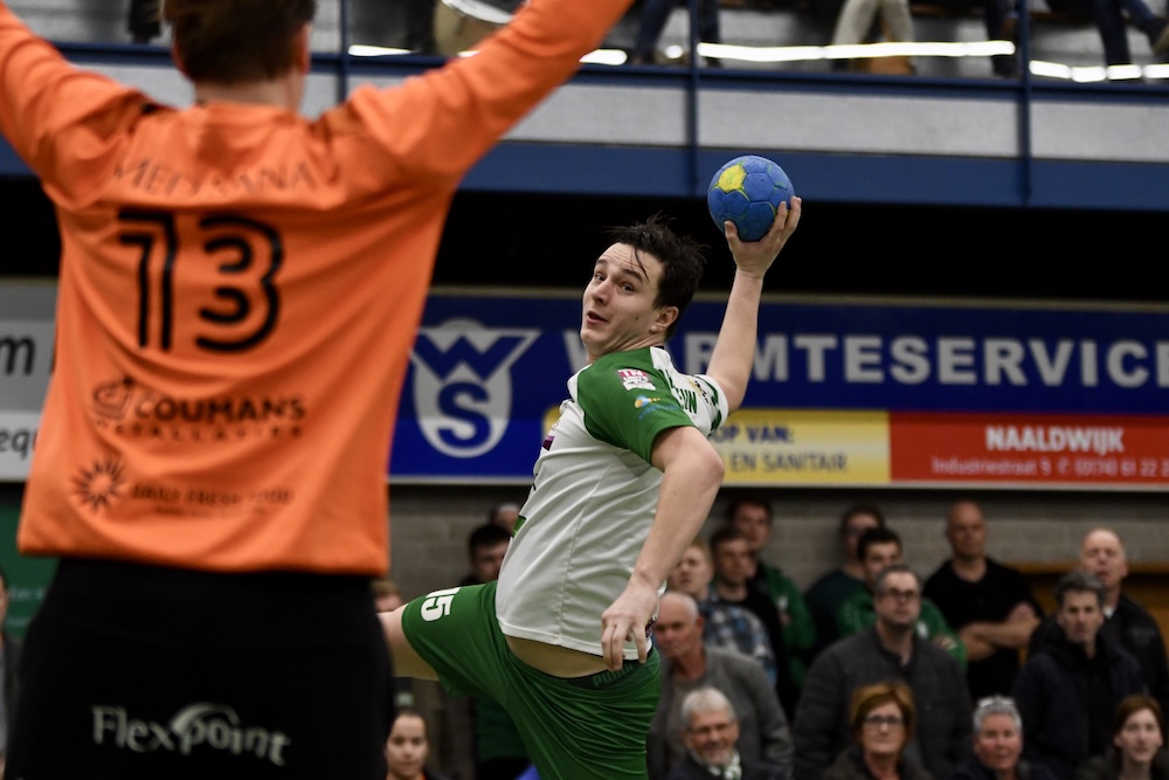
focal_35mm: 158
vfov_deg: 8.7
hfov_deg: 13.0
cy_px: 390
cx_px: 584
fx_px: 5115
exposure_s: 1/1000
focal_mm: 105
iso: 3200
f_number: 2.8
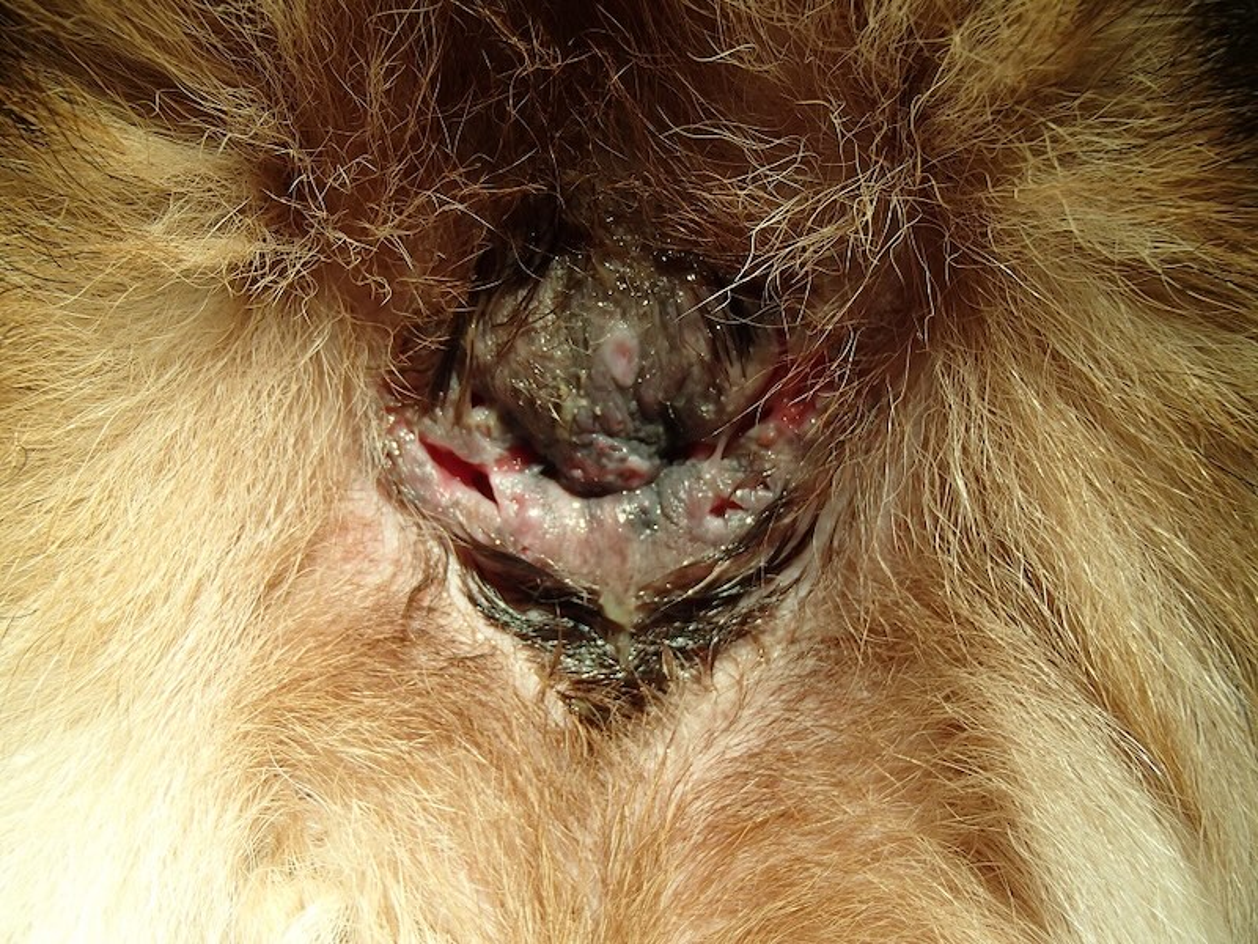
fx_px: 1345
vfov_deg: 38.7
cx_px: 629
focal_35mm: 37
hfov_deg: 50.1
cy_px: 472
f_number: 4.7
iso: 125
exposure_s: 1/160
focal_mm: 6.64
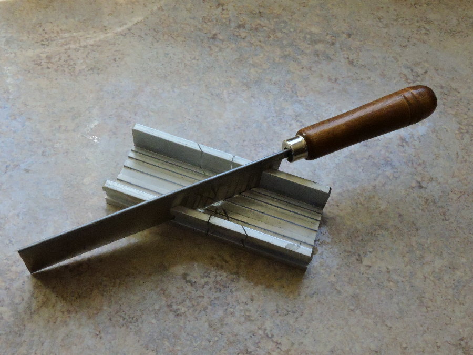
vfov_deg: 36.0
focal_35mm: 40
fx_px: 547
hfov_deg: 46.8
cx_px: 236
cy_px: 178
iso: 1600
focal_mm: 7.2
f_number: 6.7
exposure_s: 1/160
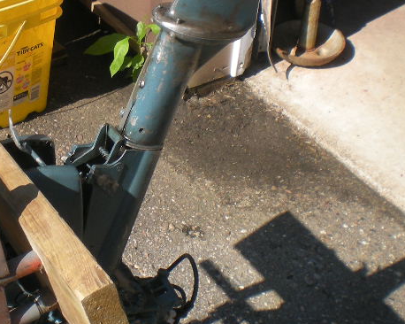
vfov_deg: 18.5
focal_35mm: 83
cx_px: 117
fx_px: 994
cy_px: 156
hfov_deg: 22.9
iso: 64
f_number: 4.6
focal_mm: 6.3
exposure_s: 1/262
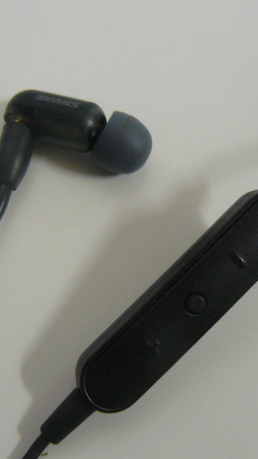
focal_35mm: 53
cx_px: 139
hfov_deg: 22.7
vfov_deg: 39.2
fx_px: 644
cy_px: 228
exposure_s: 1/15
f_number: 2.8
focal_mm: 6
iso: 200
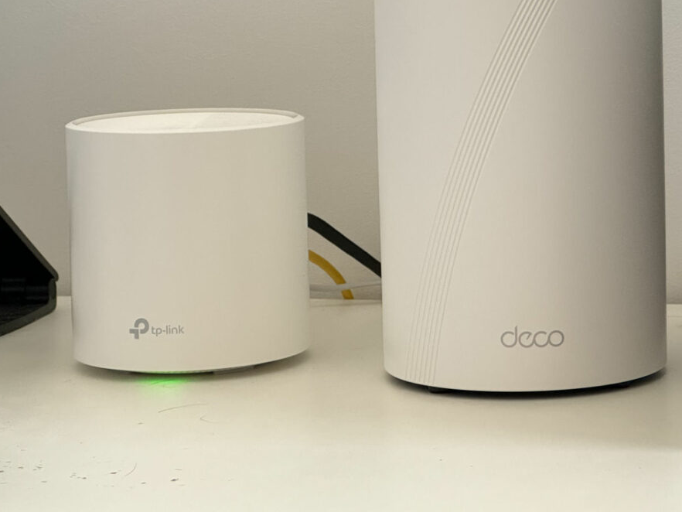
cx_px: 533
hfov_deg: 15.8
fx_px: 2444
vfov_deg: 11.9
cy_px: 126
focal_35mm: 124
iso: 200
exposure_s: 1/63
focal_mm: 9
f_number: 2.8
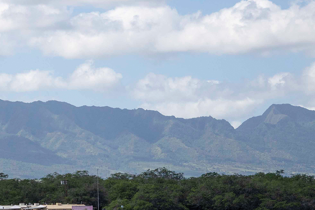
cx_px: -79
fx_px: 1916
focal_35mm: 219
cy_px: 125
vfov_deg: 6.3
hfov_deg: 9.3
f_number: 2.8
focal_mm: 53
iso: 125
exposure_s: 1/5000
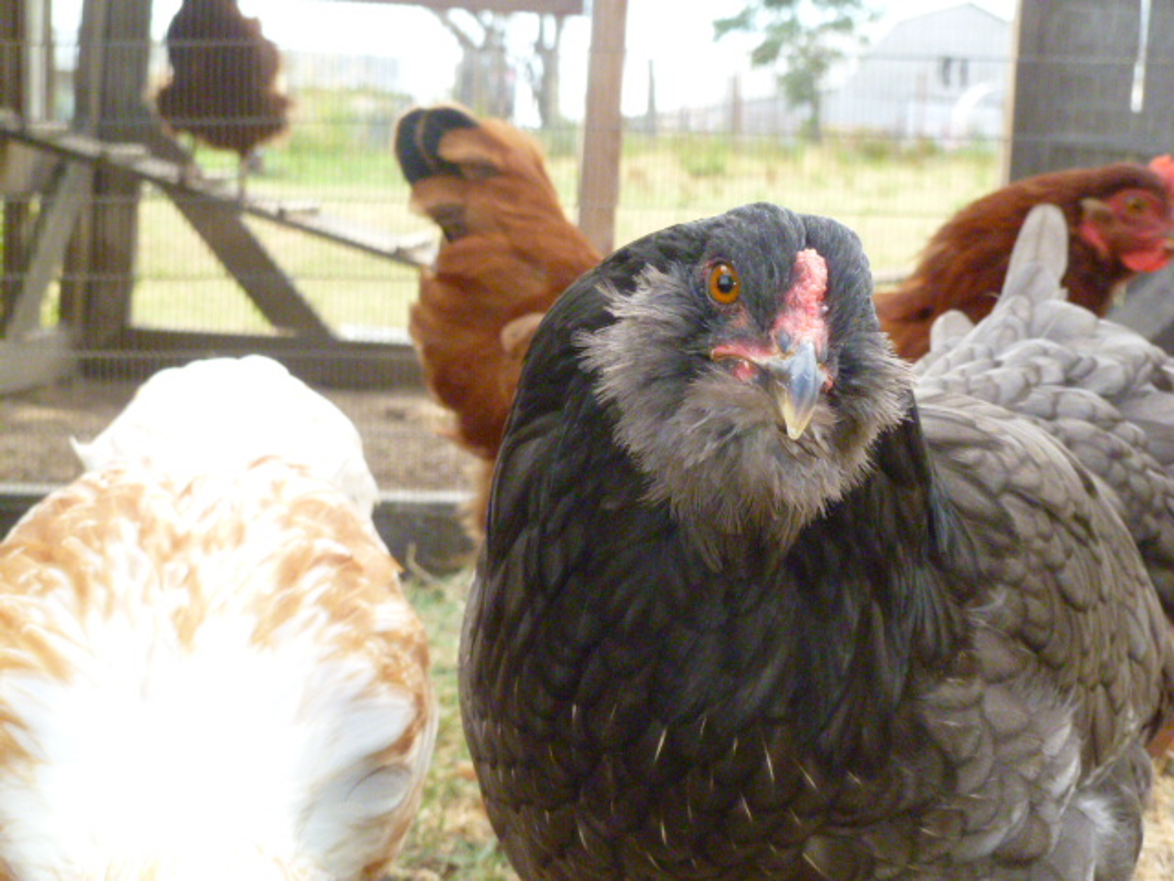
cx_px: 587
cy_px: 440
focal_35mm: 57
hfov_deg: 33.8
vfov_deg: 25.7
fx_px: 1933
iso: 640
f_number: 4
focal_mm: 10.2
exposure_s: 1/320
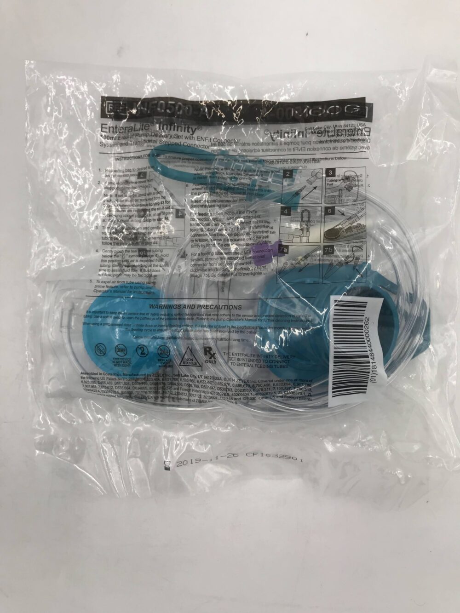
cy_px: 306
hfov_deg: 49.8
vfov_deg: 63.4
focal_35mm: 28
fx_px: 496
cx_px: 230
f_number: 1.8
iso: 25
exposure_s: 1/120
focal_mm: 3.99
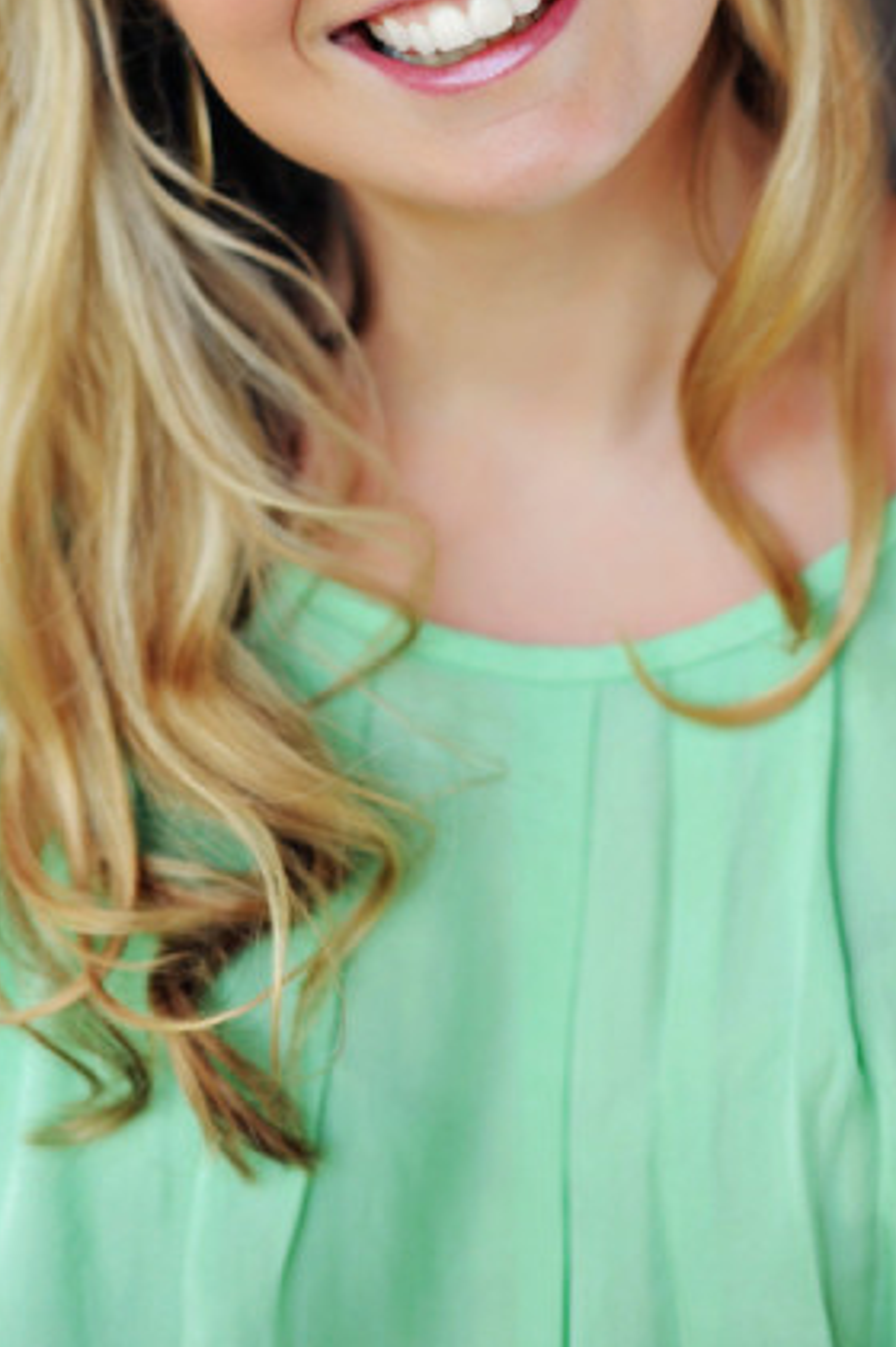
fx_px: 3552
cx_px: 493
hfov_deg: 14.4
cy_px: 77
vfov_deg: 20.9
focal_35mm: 95
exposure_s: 1/200
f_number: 2
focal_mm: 50
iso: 250
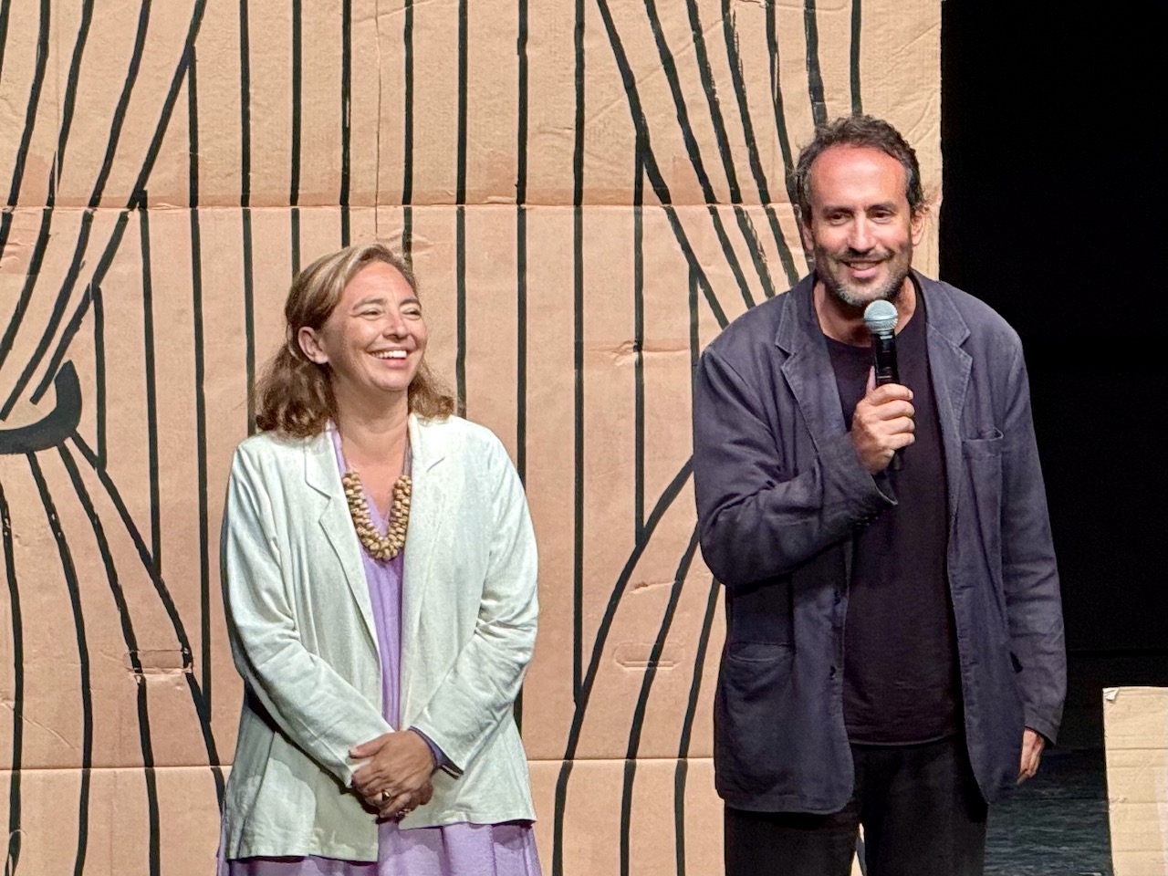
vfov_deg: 12.3
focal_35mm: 120
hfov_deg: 16.4
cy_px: 438
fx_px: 4049
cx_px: 584
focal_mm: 15.66
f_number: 2.8
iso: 250
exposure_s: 1/100
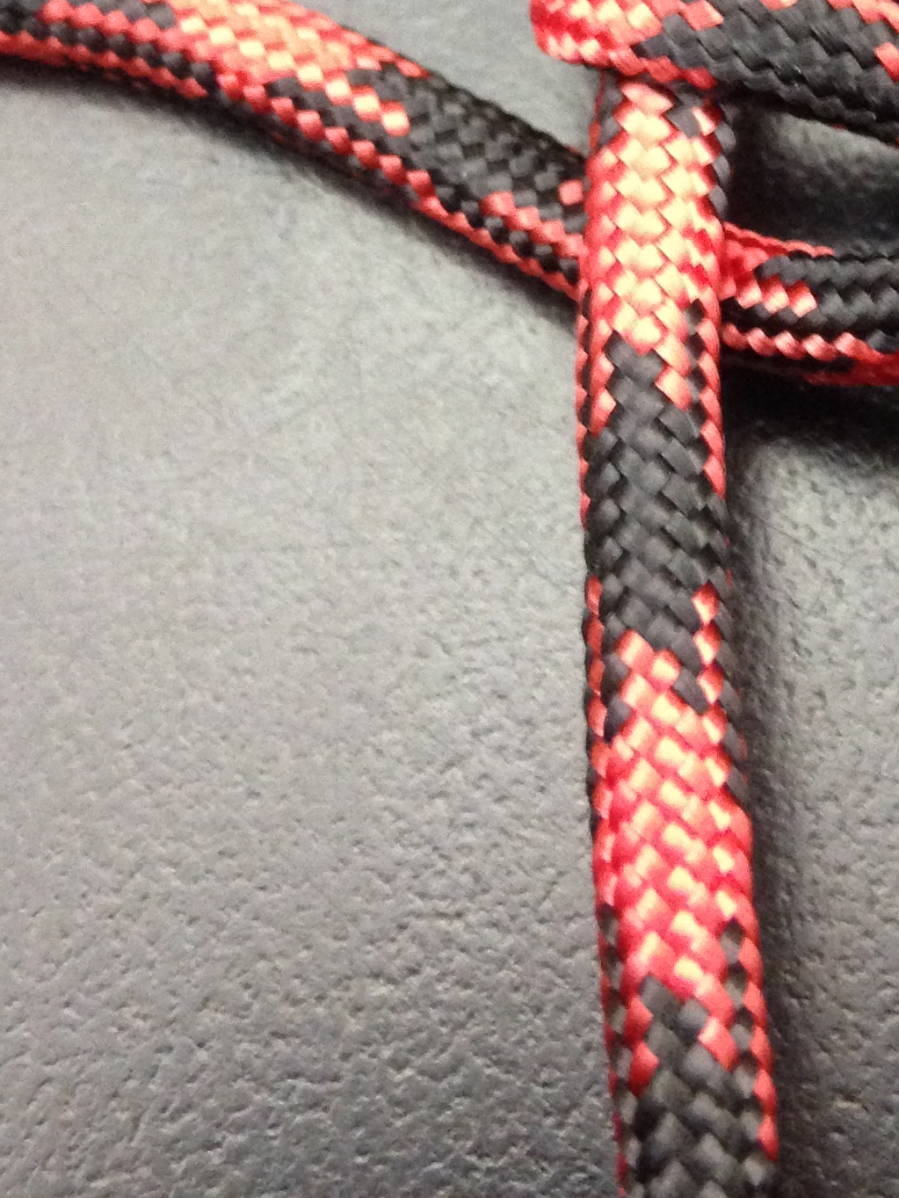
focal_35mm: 79
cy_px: -171
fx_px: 2734
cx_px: 1000
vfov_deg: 23.0
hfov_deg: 18.0
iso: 400
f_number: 2.4
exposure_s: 1/20
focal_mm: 4.12
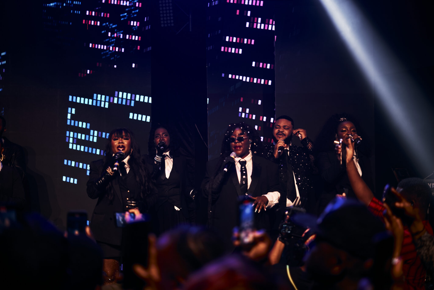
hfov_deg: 39.6
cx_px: 217
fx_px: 603
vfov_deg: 27.0
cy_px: 145
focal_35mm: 50
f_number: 1.8
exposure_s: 1/60
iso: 400
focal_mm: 50
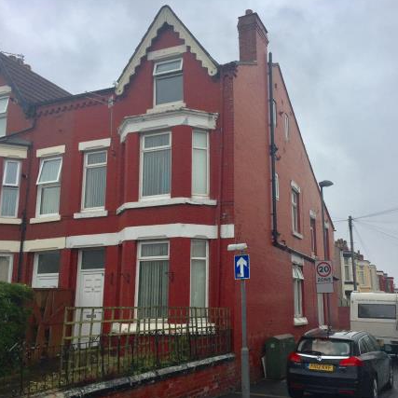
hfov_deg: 45.9
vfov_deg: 46.0
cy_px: 203
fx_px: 468
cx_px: 231
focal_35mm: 36
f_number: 2.2
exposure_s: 1/2326
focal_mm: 4.15
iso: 32
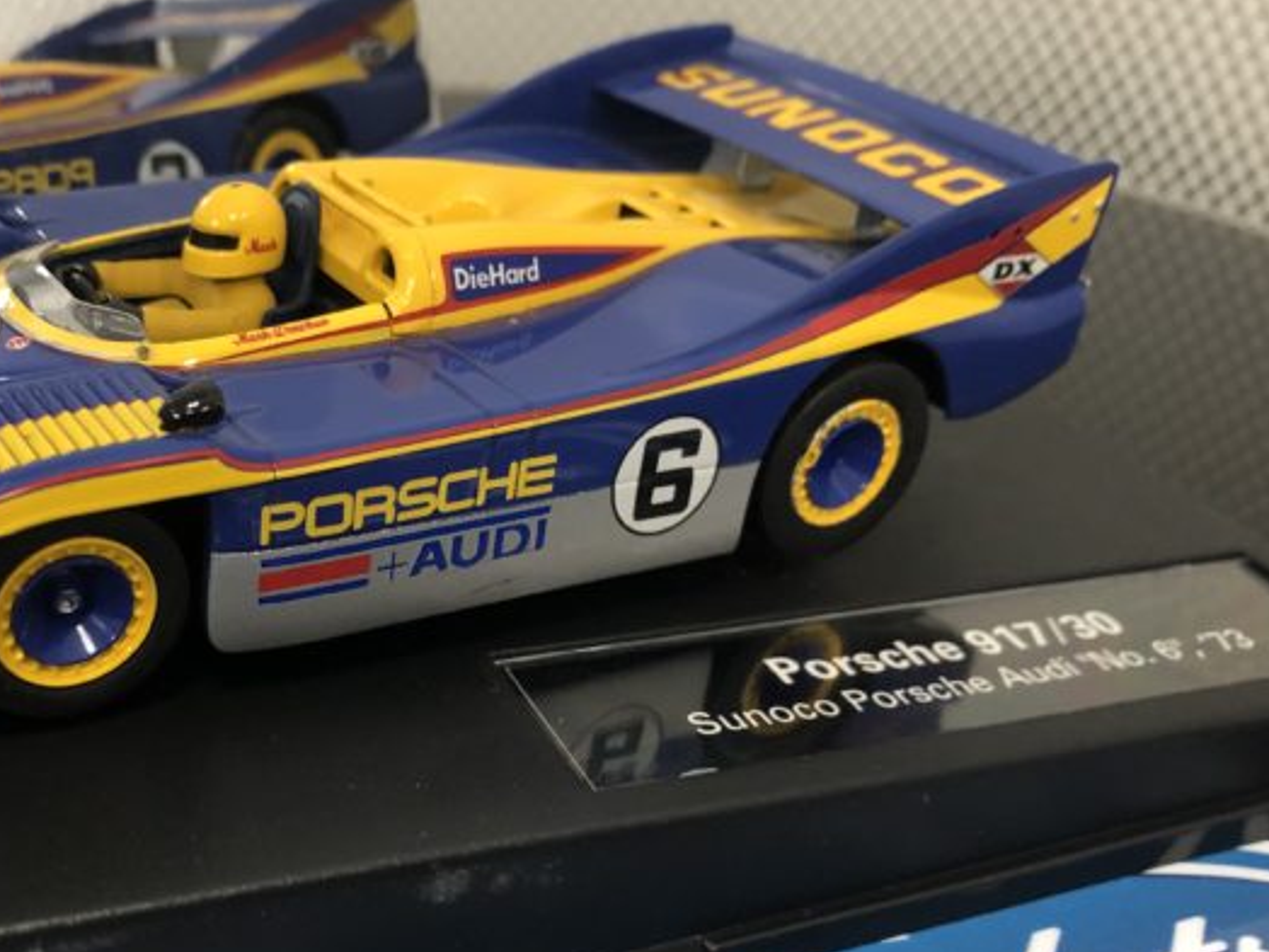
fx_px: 1503
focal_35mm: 41
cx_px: 397
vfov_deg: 34.8
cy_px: 637
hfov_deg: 44.9
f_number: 1.8
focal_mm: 3.99
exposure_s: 1/15
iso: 80
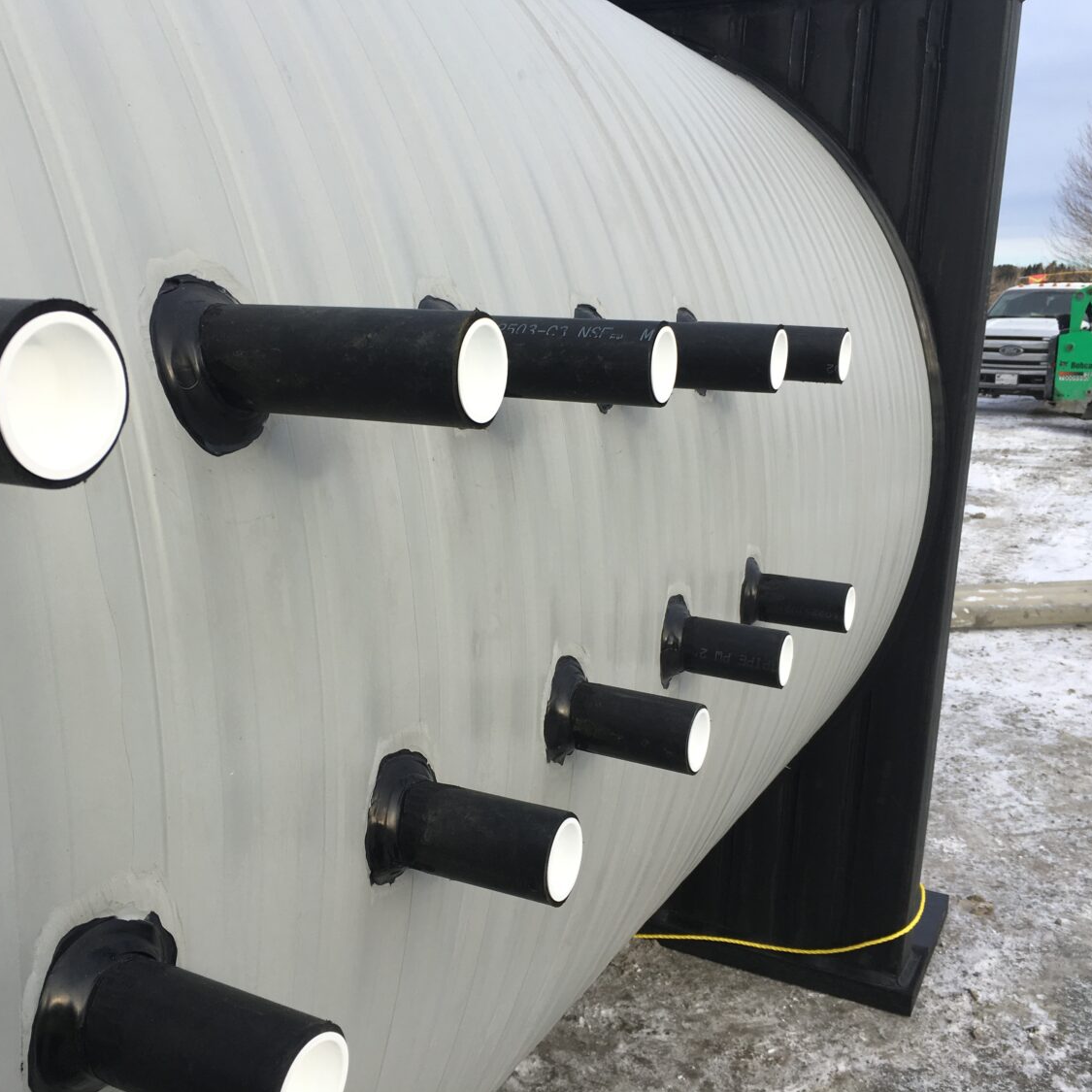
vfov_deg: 47.2
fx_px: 1249
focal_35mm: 35
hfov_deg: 47.1
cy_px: 543
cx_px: 474
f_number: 2.2
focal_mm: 4.15
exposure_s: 1/587
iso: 25
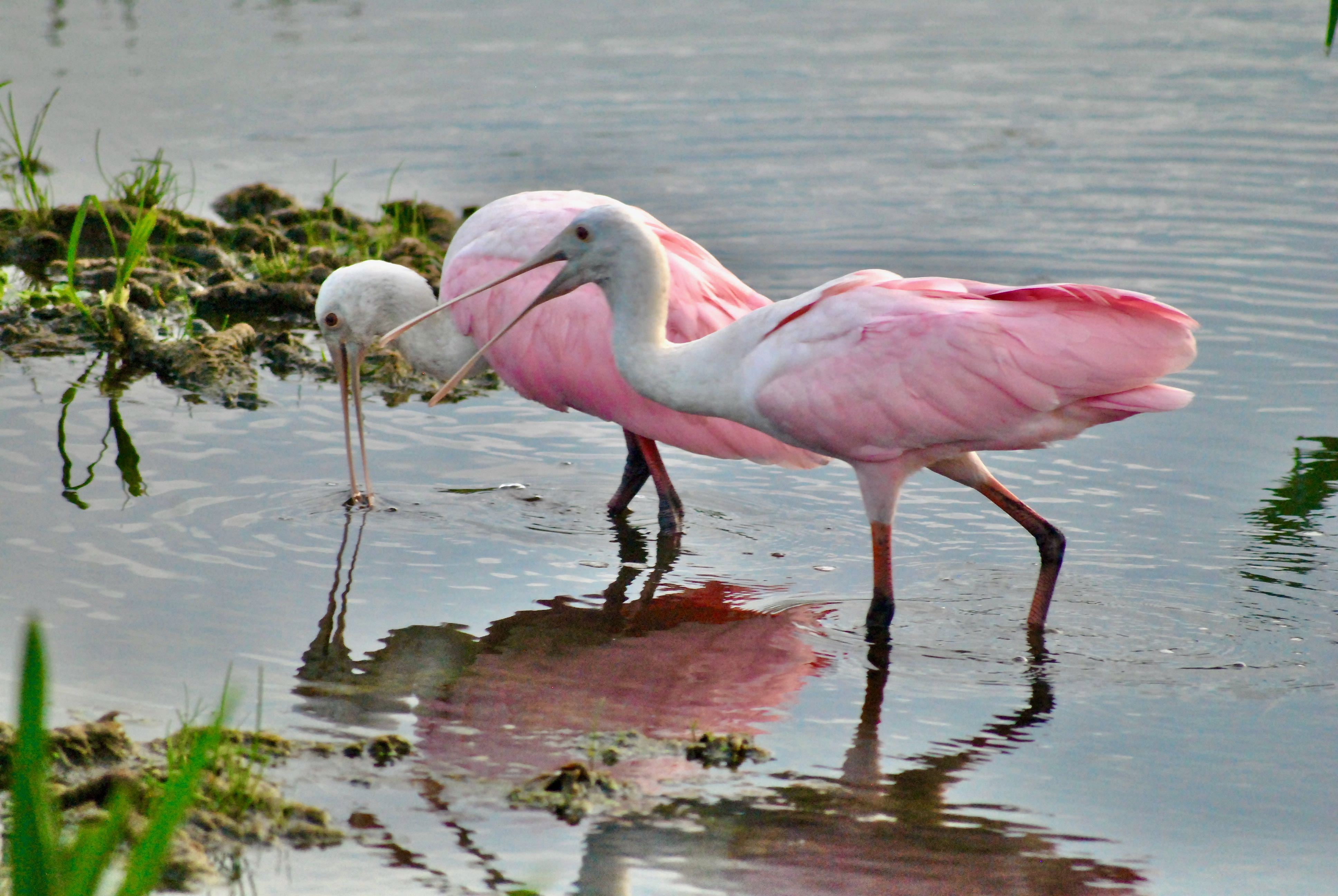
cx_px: 669
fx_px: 16745
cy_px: 448
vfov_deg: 3.1
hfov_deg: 4.6
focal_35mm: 450
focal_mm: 300
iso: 1600
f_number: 5.6
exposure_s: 1/500
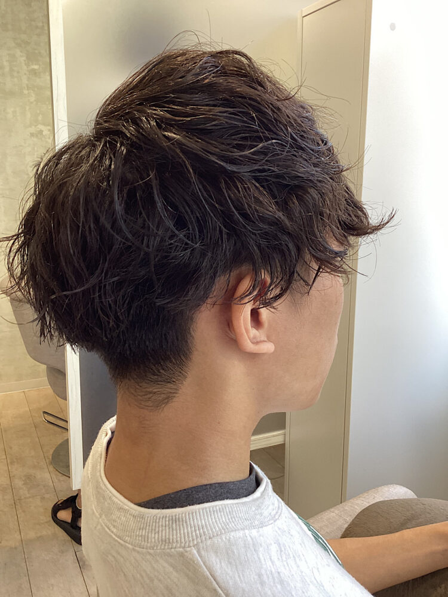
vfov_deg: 58.4
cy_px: 298
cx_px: 224
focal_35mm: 31
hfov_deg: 45.4
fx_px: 535
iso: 64
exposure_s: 1/100
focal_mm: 3.3
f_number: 2.4
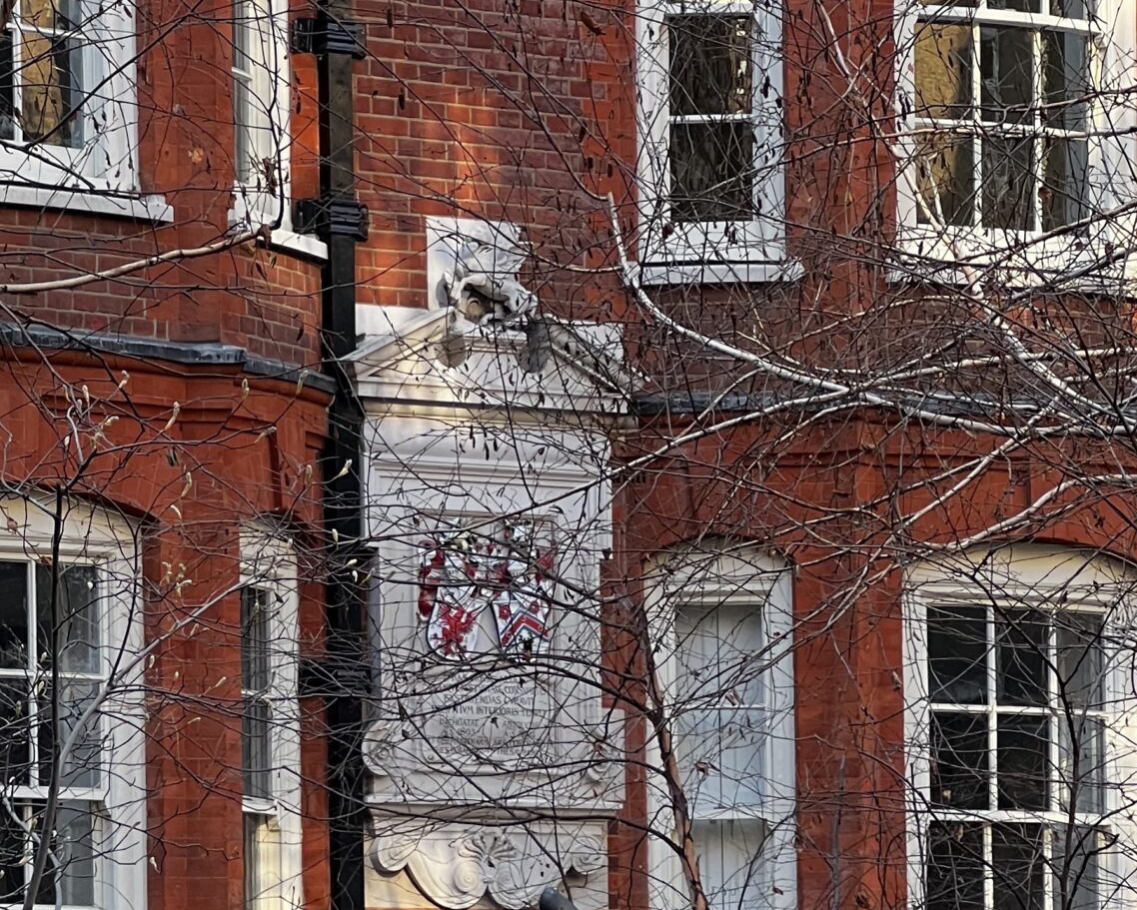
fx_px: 5688
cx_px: 464
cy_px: 1146
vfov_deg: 9.0
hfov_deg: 11.4
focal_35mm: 169
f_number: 2.8
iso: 125
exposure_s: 1/122
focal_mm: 9
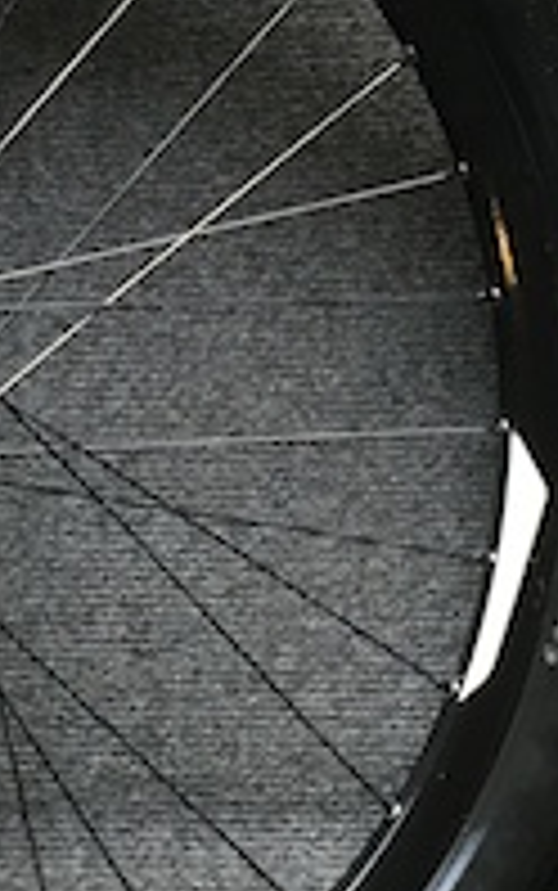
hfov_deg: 10.5
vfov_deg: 16.2
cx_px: -36
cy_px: -166
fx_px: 3013
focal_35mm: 124
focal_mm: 4.15
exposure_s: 1/30
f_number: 2.2
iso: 80
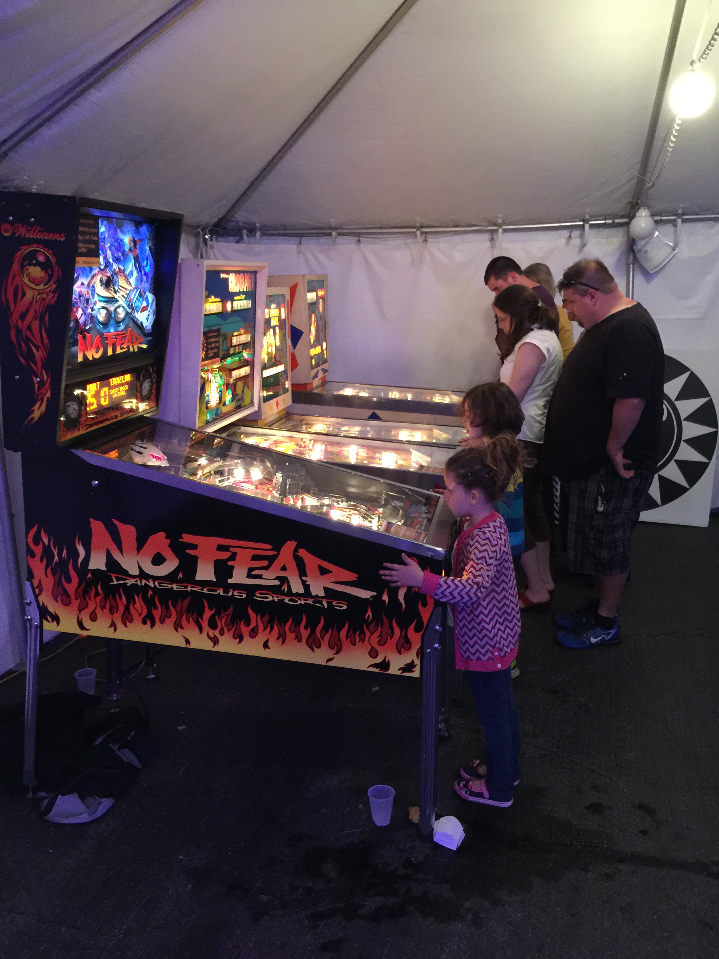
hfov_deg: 48.2
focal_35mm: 29
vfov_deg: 61.7
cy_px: 480
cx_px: 360
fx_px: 803
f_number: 2.2
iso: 100
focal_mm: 4.15
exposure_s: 1/4
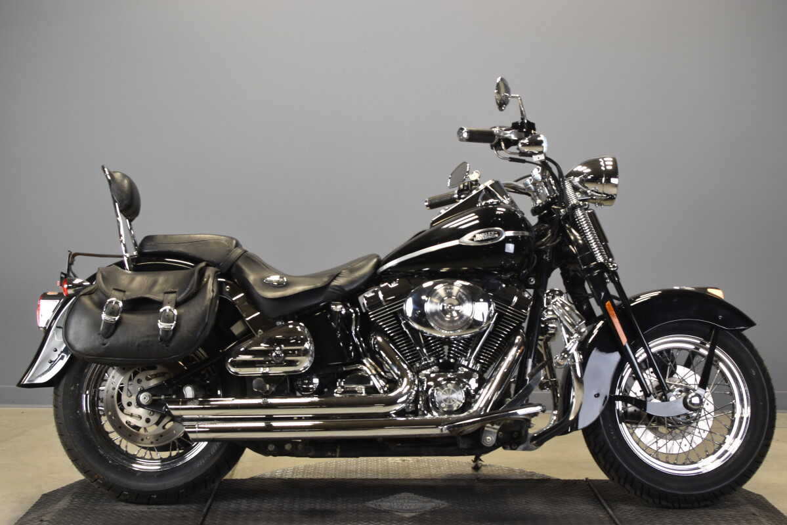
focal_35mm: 52
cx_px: 394
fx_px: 1148
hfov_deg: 37.8
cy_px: 262
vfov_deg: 25.8
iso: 400
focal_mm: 35
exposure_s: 1/50
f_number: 6.3
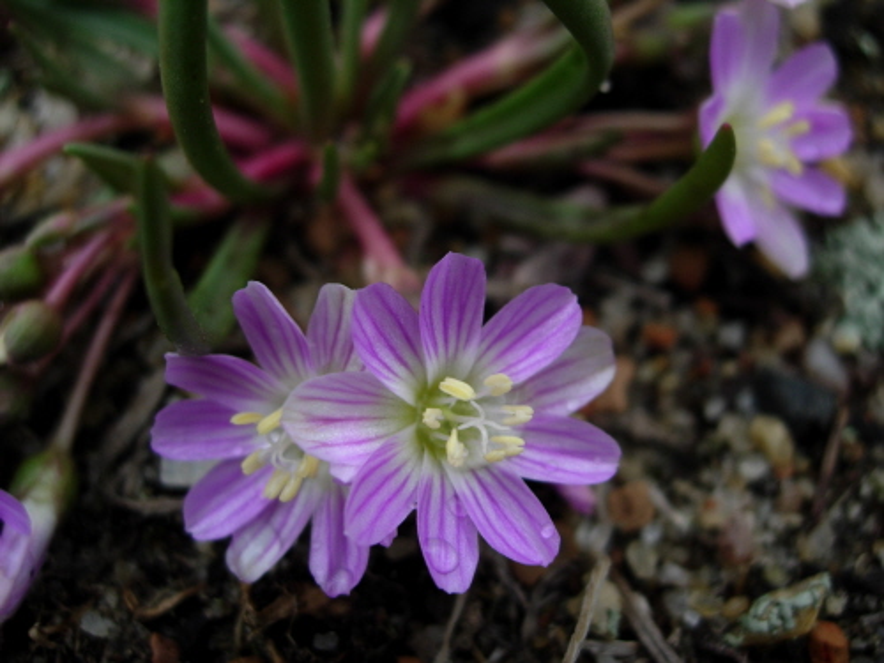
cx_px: 442
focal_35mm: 38
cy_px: 332
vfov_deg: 37.7
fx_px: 970
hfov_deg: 49.0
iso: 64
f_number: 2.8
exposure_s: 1/592
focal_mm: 7.8
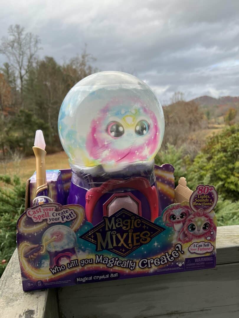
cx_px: 120
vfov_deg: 67.3
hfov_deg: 53.1
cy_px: 159
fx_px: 239
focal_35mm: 26
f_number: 1.5
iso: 50
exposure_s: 1/957
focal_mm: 5.7
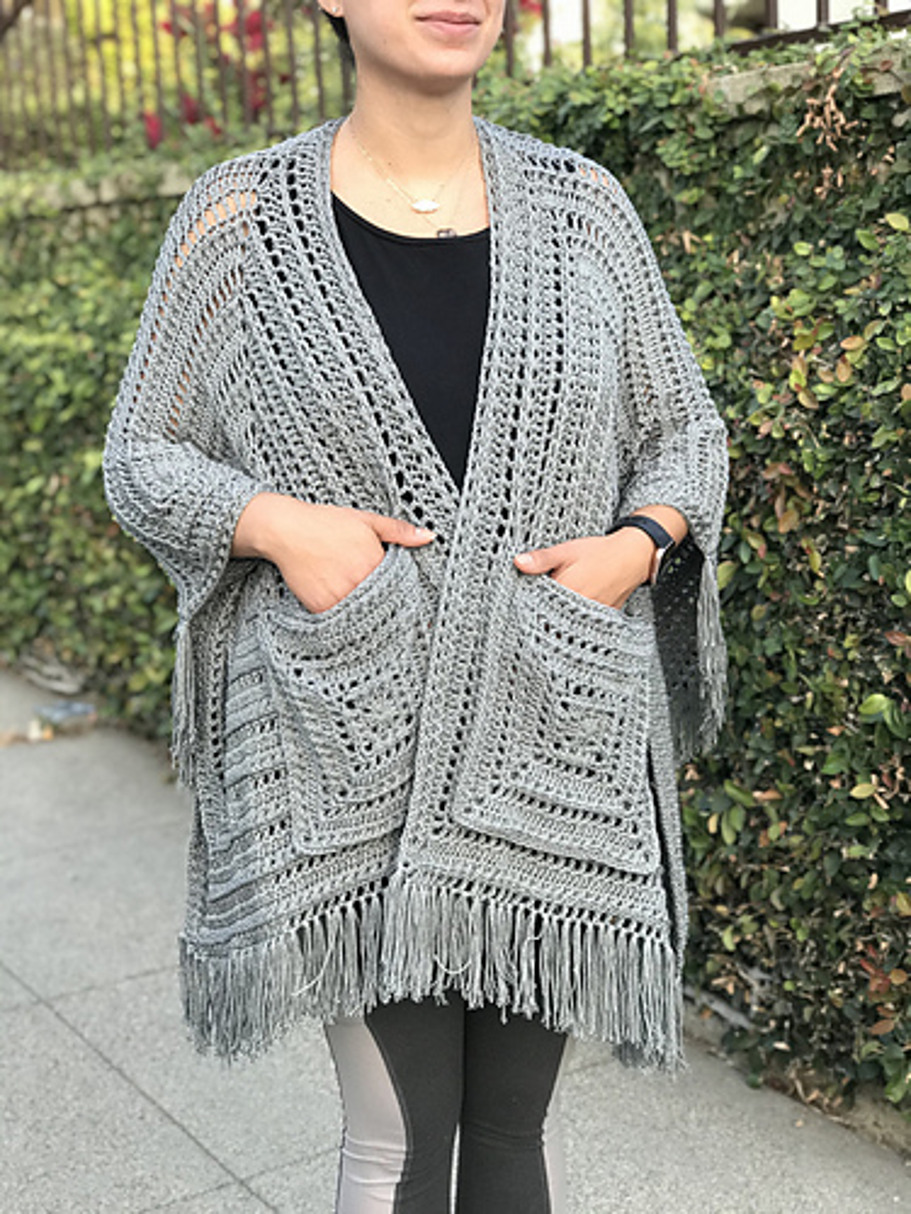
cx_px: 456
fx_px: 2000
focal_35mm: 57
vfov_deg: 33.8
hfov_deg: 25.7
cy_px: 607
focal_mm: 6.6
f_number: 2.8
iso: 40
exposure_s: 1/60
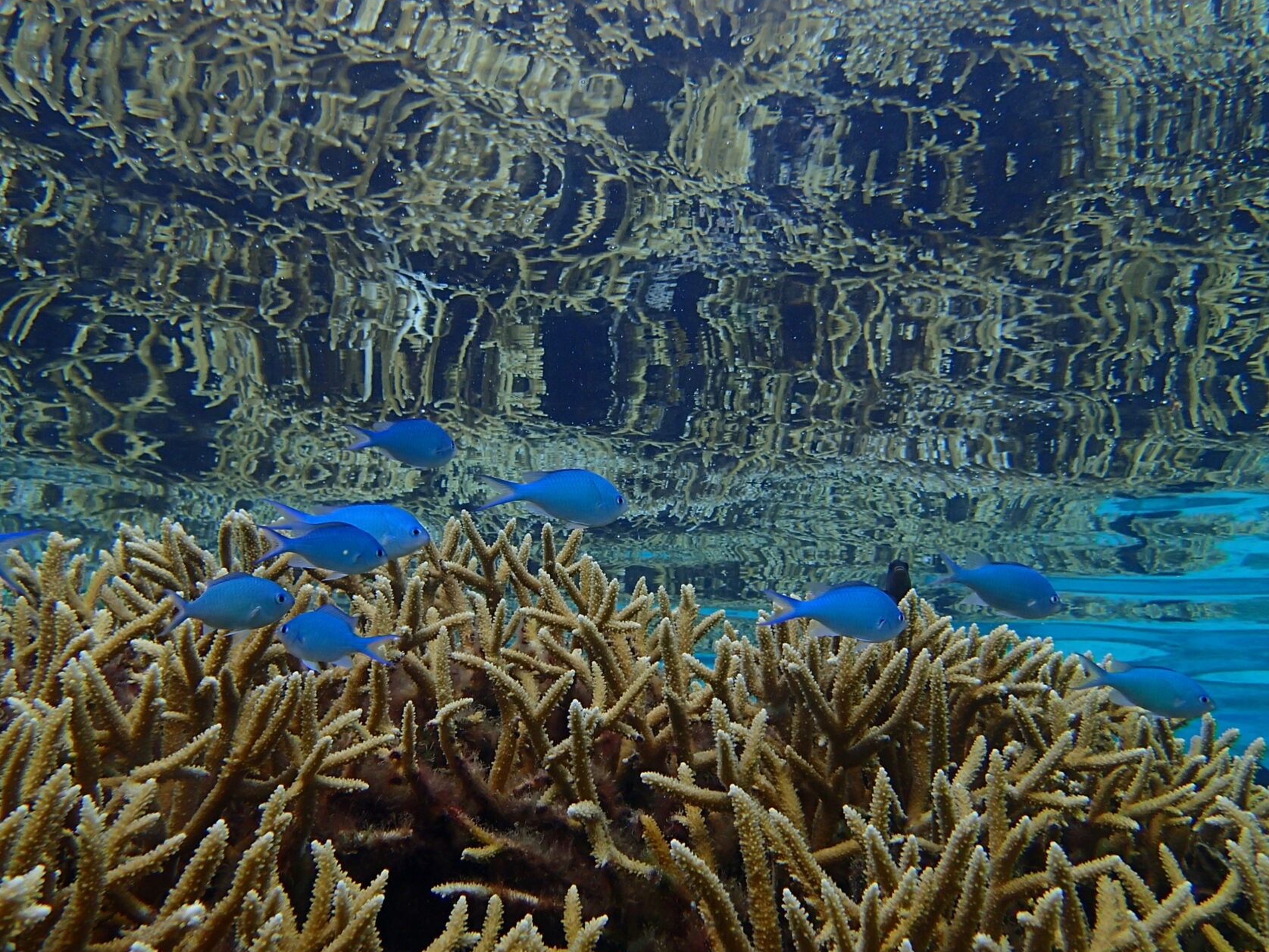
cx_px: 592
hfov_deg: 59.9
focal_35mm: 30
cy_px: 525
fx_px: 1100
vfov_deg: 46.7
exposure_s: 1/160
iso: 100
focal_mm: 4.5
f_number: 2.8
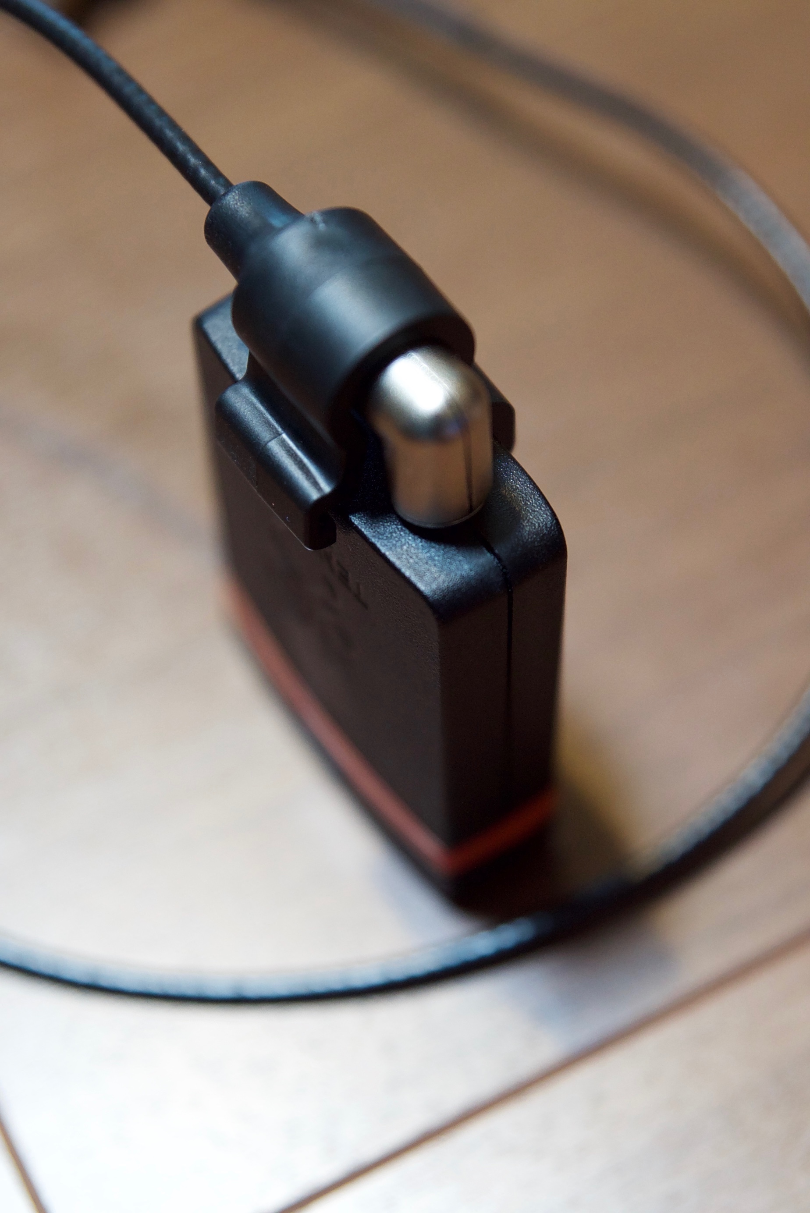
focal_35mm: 105
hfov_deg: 13.1
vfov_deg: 19.4
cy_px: 606
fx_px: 3540
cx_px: 405
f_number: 3.5
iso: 1600
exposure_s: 1/50
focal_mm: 70
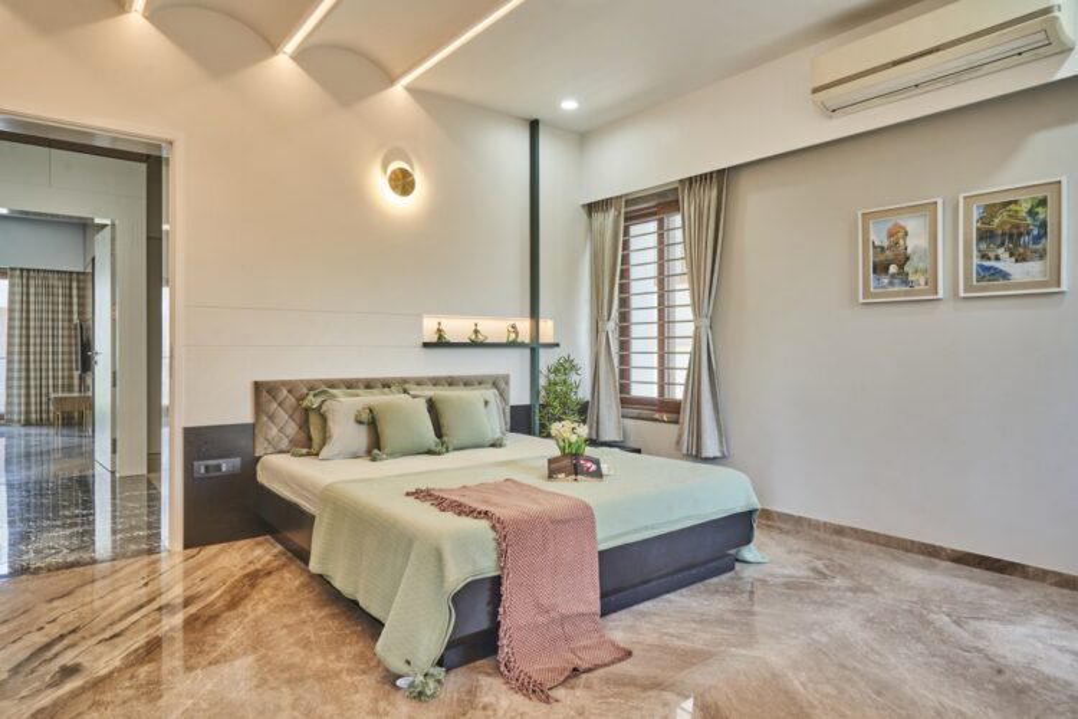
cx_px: 539
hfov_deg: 81.2
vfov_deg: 59.5
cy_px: 360
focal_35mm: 21
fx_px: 629
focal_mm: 21
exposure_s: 1.6
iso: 125
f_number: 8
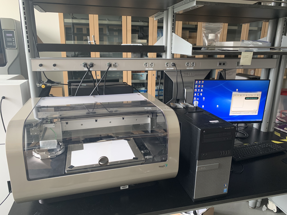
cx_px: 144
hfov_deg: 67.3
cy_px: 108
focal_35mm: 26
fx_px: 216
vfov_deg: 53.1
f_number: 1.8
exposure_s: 1/60
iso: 250
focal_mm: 4.25
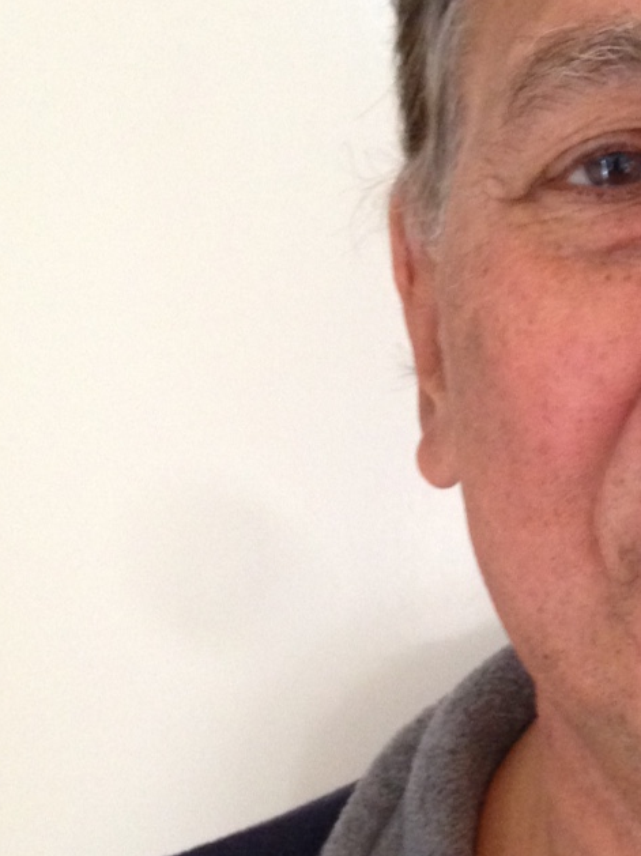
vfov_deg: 23.2
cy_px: 585
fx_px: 2076
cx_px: 804
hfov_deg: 16.7
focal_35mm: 84
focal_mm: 4.12
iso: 320
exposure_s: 1/20
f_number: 2.4
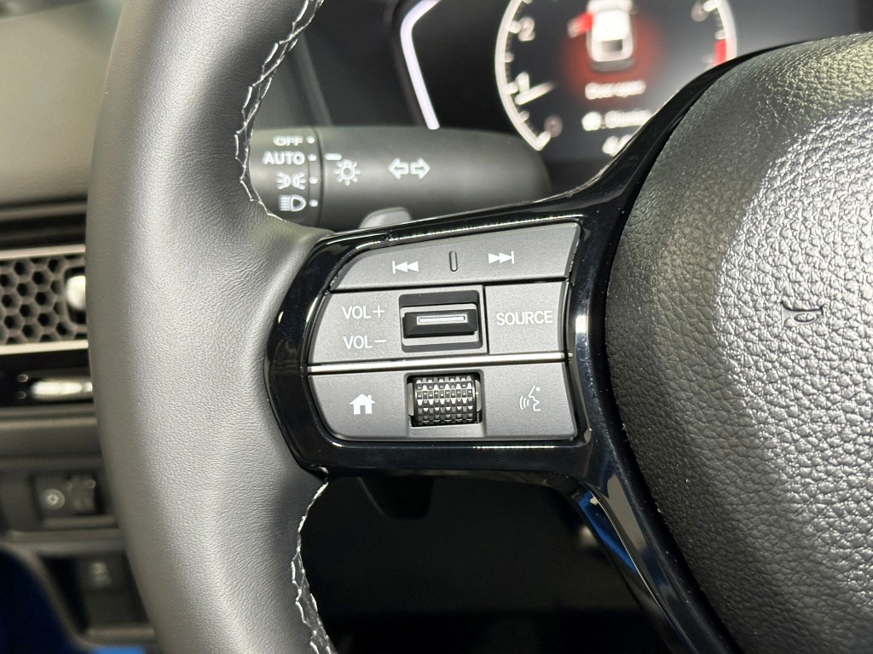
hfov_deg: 39.7
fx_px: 1211
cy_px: 327
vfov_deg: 30.3
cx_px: 436
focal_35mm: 48
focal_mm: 6.86
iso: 500
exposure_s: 1/40
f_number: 1.78
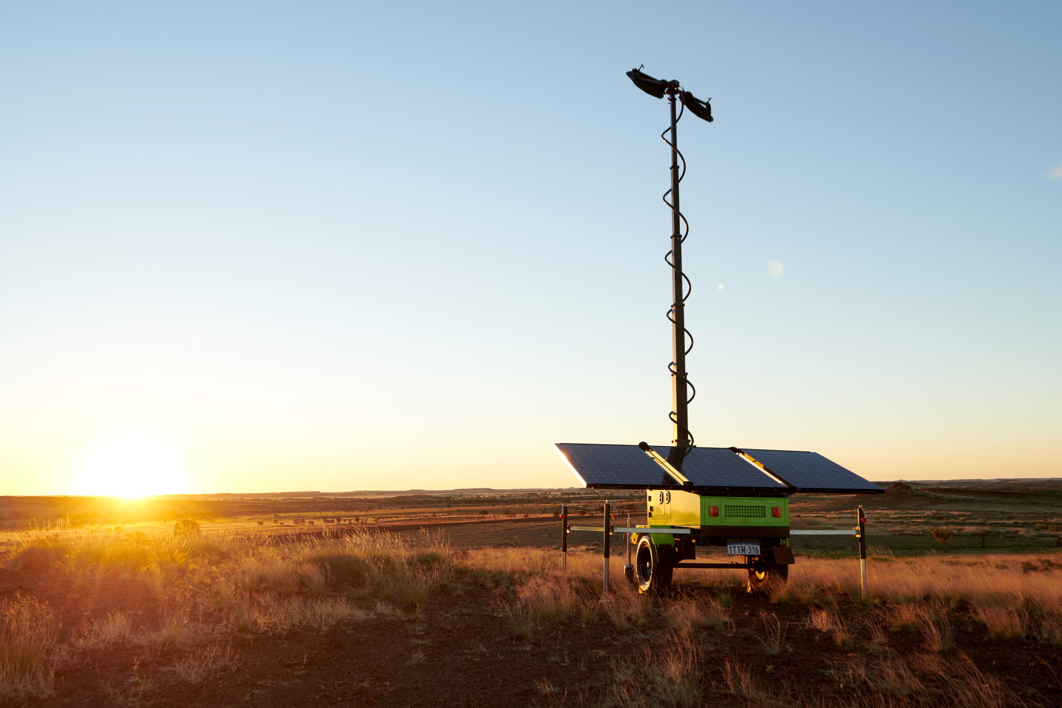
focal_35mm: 31
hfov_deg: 60.3
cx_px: 531
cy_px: 354
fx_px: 914
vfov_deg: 42.3
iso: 200
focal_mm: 31
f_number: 5.6
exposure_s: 1/160
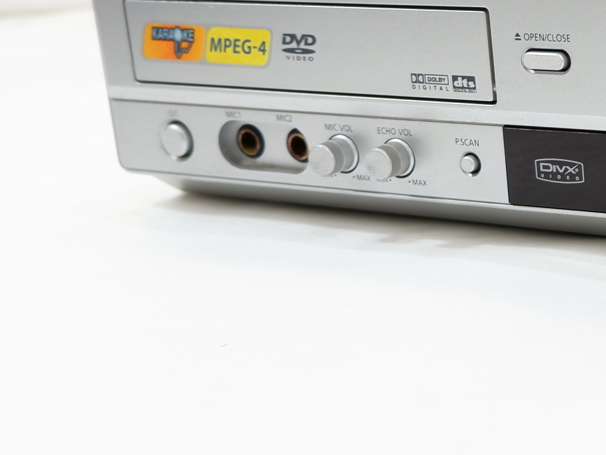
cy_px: 93
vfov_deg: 20.8
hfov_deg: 22.8
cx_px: 902
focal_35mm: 70
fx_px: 1226
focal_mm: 15
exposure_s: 1/56
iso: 200
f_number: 3.5
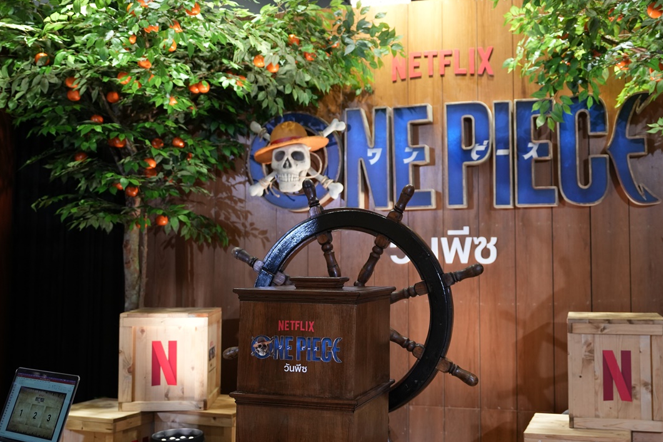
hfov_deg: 46.9
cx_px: 427
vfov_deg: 32.6
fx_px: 755
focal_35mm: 41
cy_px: 206
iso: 1250
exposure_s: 1/400
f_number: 2.8
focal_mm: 31
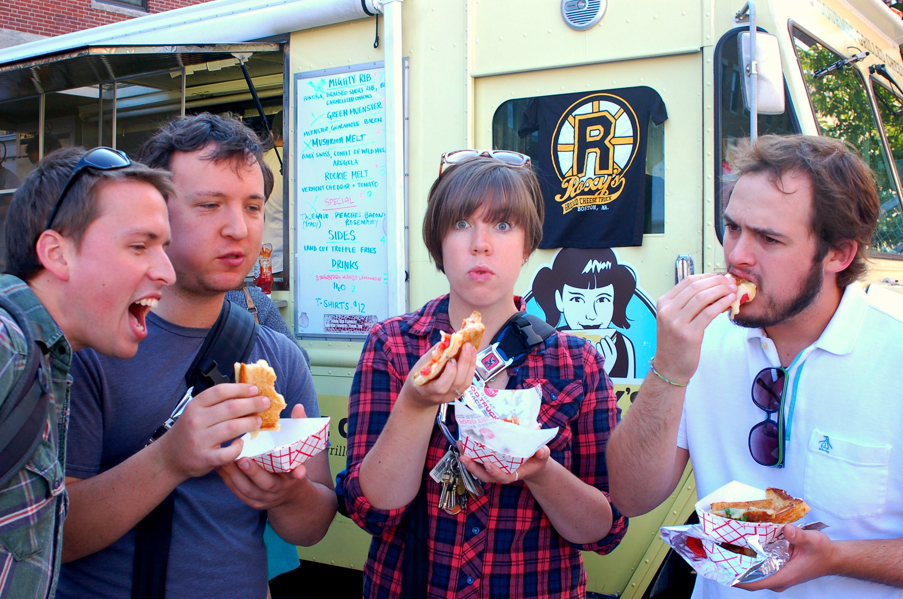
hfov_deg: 46.5
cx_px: 452
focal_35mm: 42
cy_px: 300
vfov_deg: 31.8
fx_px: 1052
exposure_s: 1/100
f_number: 5
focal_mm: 28
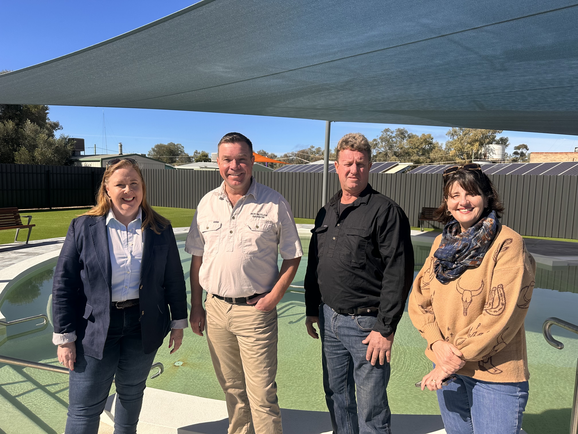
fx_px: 401
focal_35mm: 24
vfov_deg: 56.8
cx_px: 289
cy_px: 217
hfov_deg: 71.6
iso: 80
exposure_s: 1/3472
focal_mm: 6.86
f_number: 1.78
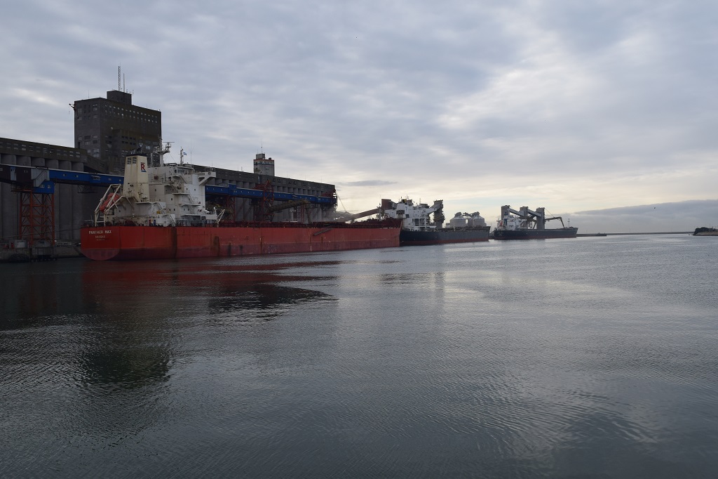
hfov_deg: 55.1
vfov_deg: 38.3
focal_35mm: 34
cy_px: 240
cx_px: 359
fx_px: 688
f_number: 10
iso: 400
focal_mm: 23
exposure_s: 1/250
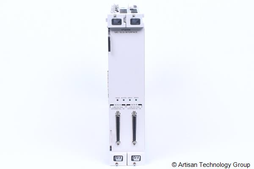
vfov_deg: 29.2
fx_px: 325
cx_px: 127
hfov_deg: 42.7
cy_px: 84
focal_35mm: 46
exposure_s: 1/200
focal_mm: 31
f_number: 14
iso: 200
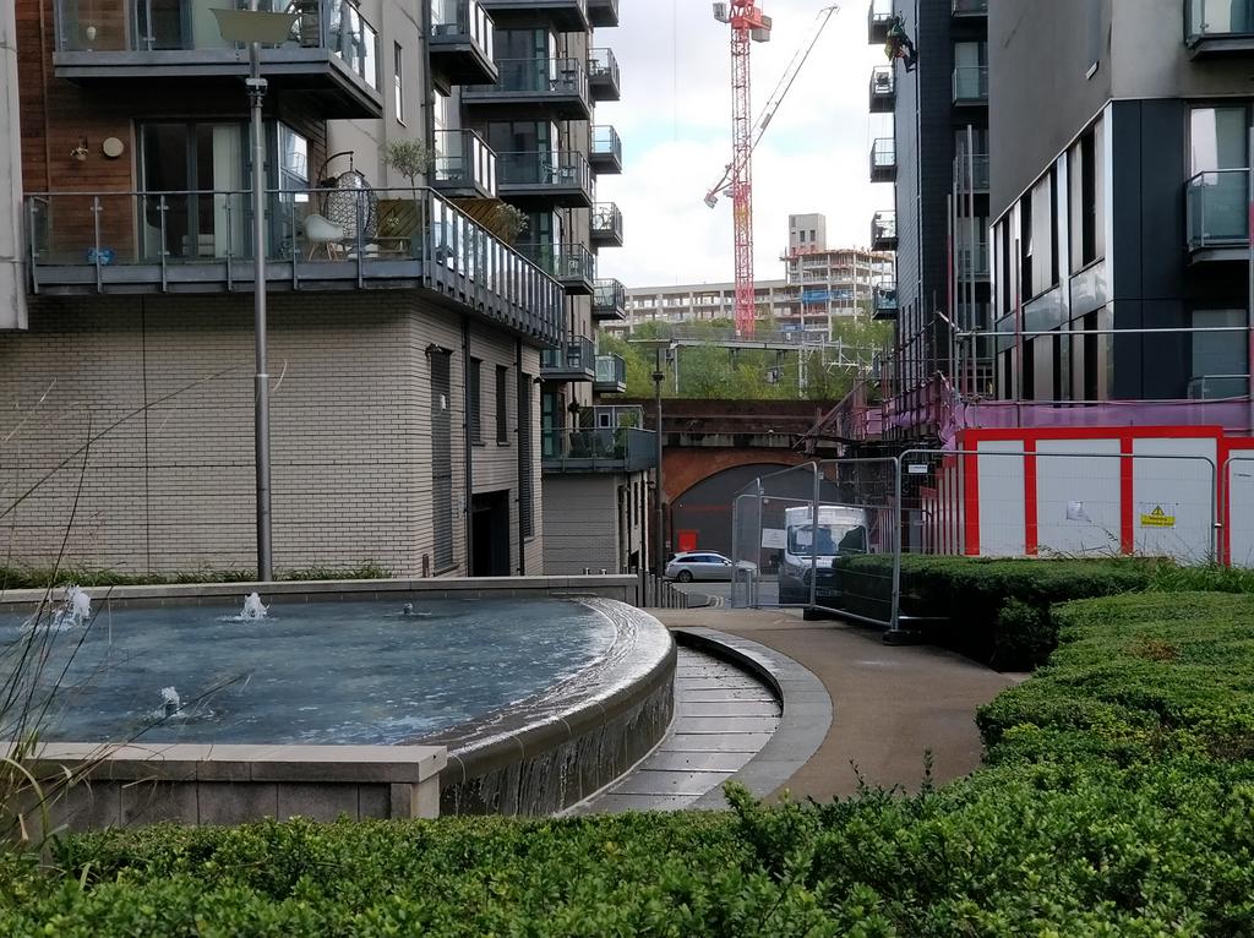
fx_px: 1158
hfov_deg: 56.9
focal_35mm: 32
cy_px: 469
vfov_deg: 44.1
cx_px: 627
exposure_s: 1/352
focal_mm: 5.5
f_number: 2.6
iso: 320
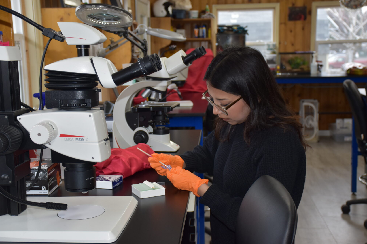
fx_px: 530
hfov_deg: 38.2
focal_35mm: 52
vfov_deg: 26.0
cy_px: 121
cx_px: 186
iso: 500
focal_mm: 34
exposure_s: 1/60
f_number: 4.2
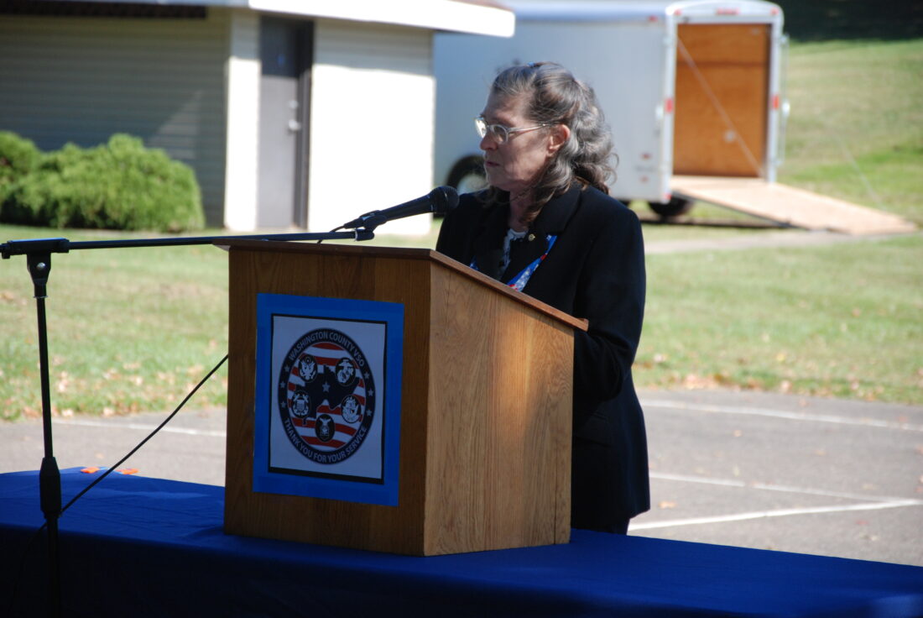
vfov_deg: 8.7
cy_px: 309
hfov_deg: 13.0
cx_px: 462
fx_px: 4042
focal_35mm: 158
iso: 400
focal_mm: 105
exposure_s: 1/500
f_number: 5.6
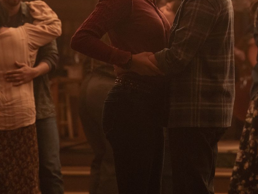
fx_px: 1304
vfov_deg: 8.5
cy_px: 28
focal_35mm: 175
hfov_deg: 11.3
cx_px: 188
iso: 8000
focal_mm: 93
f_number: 4
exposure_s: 1/160
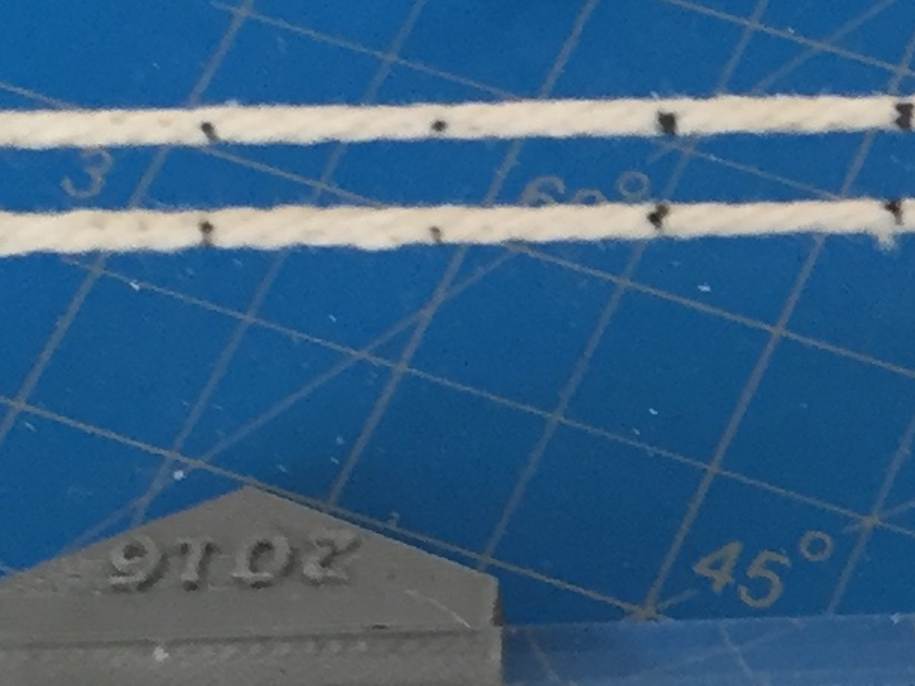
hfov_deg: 12.4
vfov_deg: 9.6
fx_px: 4096
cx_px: 1146
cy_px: 442
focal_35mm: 155
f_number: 2.2
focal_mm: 4.15
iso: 80
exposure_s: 1/30
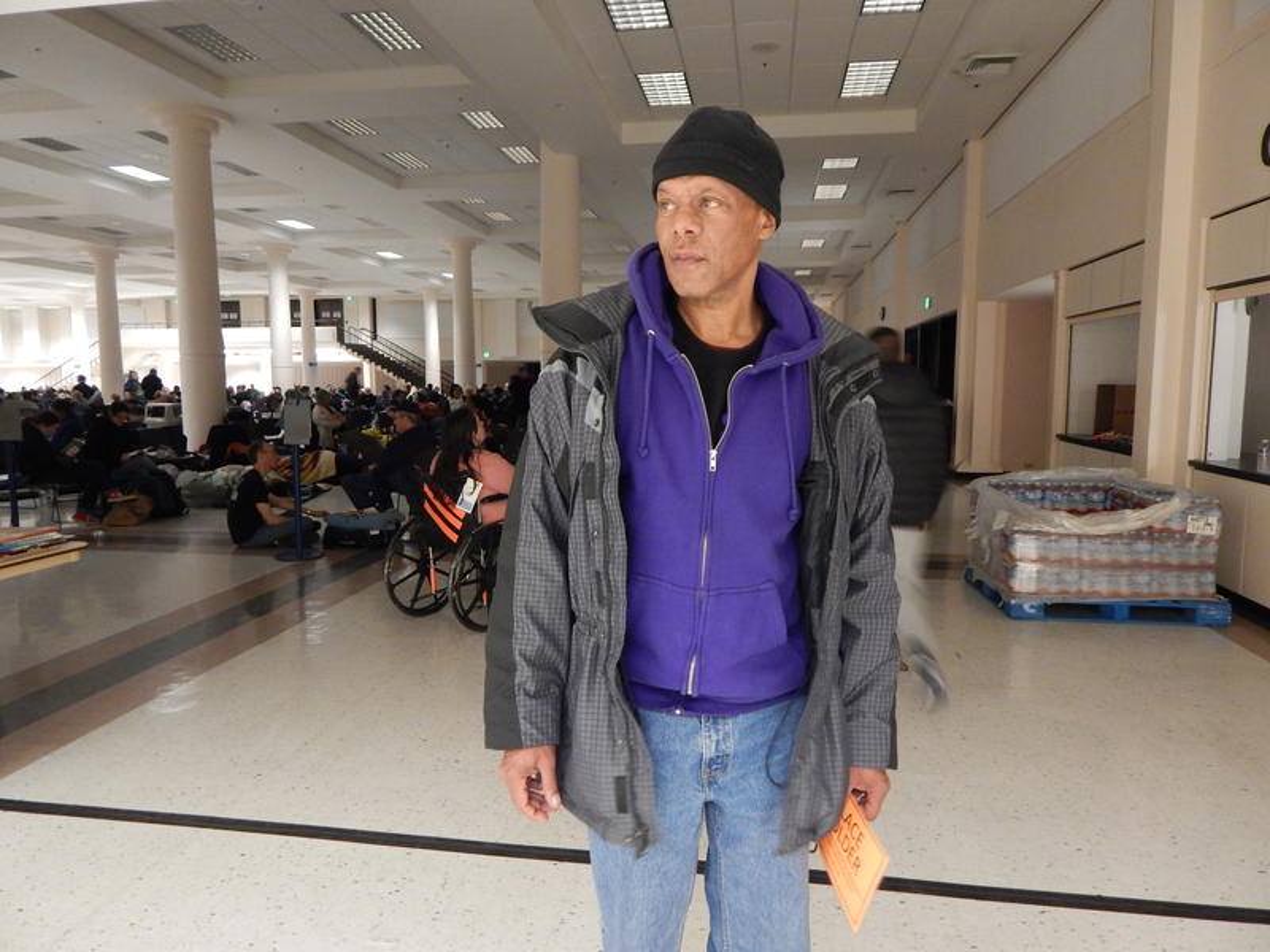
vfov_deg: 61.1
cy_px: 476
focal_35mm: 22
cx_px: 635
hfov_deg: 76.4
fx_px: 807
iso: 400
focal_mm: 4
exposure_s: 1/10
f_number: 3
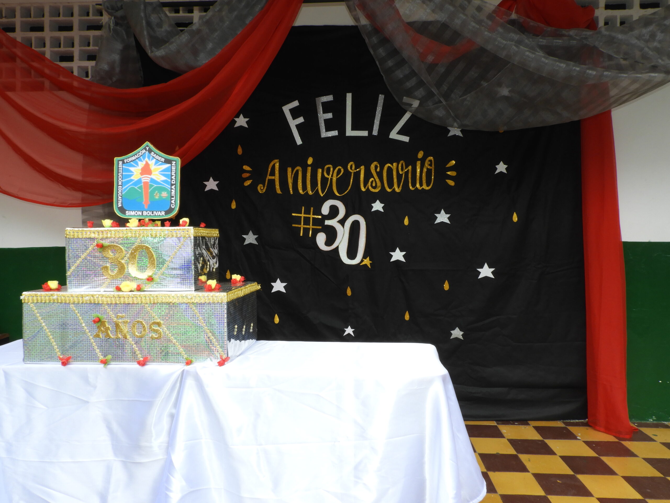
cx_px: 335
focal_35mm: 24
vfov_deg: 56.8
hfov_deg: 71.6
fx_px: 465
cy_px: 252
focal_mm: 4.3
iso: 100
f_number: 7.6
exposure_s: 1/125
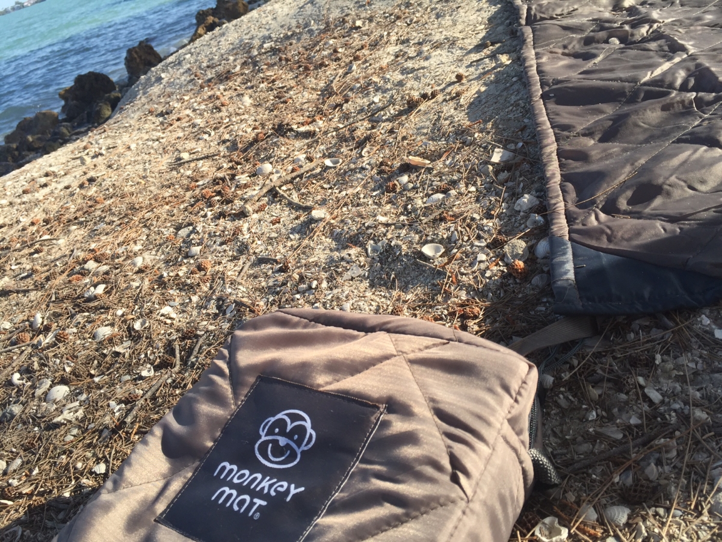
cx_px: 361
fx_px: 605
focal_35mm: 29
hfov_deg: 61.7
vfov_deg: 48.2
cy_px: 271
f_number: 2.2
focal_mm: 4.15
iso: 32
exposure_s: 1/964
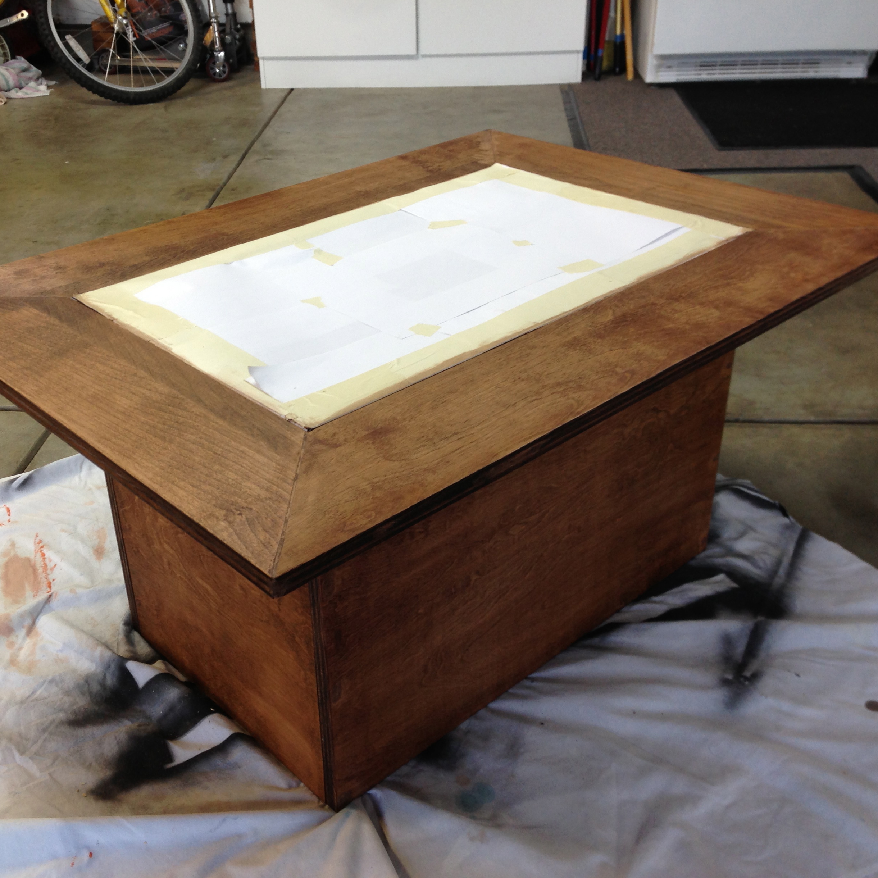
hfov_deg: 42.8
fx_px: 1119
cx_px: 388
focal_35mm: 39
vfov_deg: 42.8
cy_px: 438
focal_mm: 4.13
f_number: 2.4
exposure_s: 1/24
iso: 50
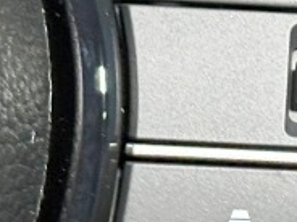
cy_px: 90
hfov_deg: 7.4
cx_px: 355
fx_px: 2291
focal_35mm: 267
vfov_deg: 5.6
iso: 400
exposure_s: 1/40
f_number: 1.78
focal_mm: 6.86
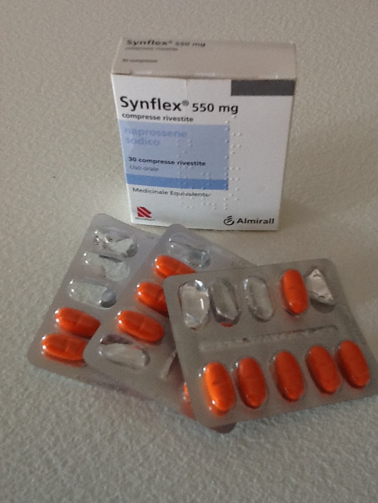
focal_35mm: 44
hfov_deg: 32.9
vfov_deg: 42.9
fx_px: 641
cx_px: 189
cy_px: 252
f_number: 2.4
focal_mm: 2.03
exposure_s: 1/60
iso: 64
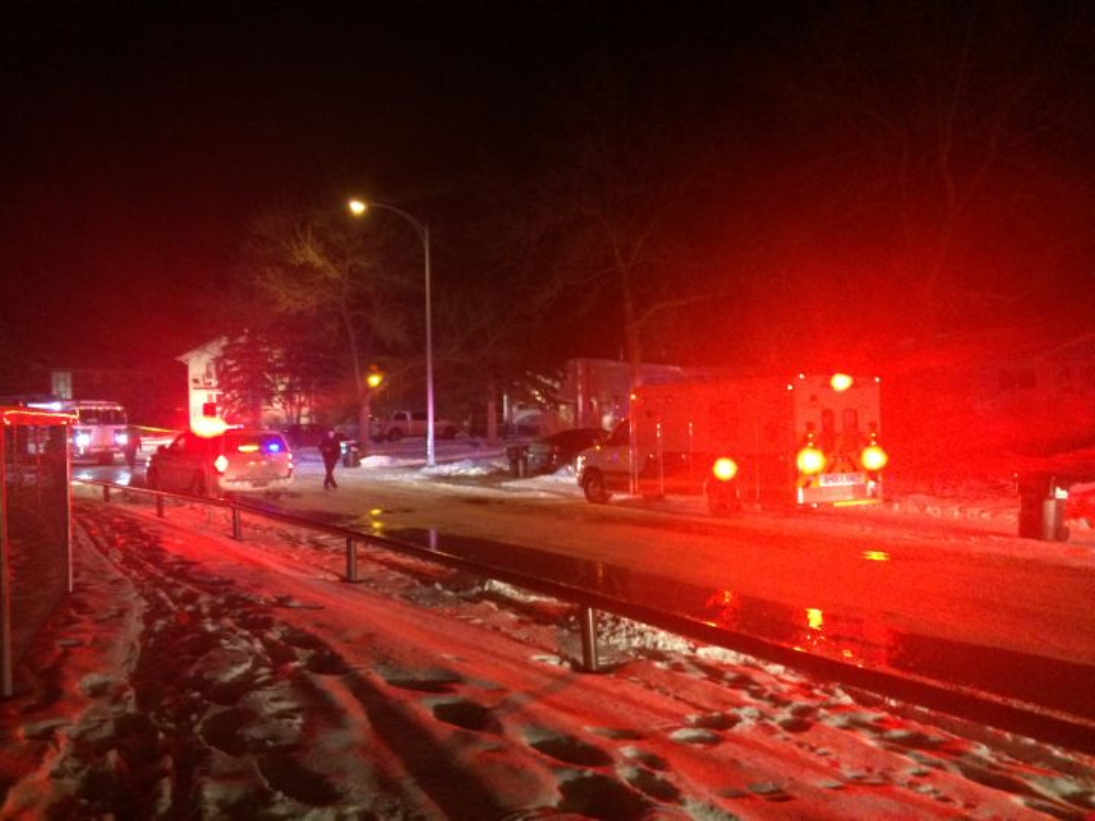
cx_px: 548
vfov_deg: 48.2
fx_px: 917
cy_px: 410
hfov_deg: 61.7
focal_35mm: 29
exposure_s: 1/15
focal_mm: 4.15
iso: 320
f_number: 2.2
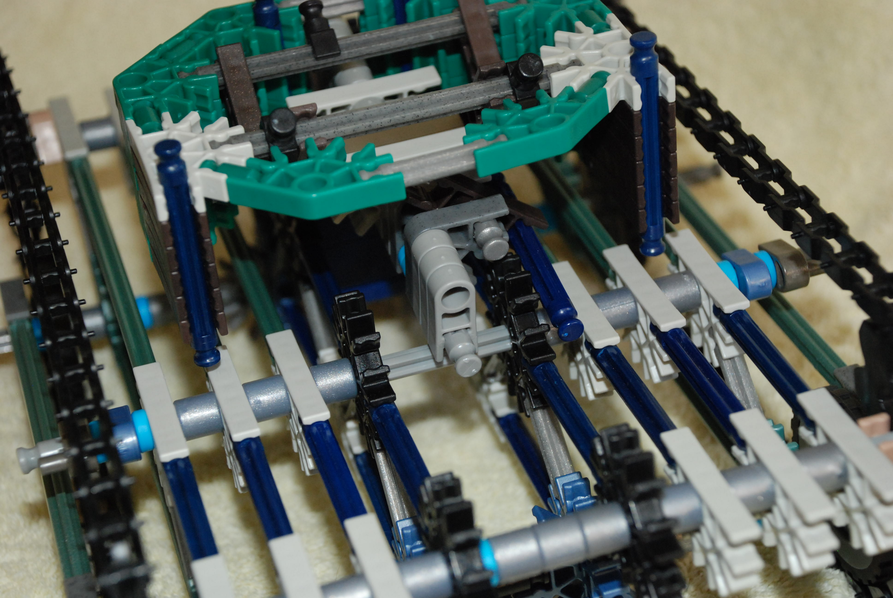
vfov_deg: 15.8
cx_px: 446
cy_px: 299
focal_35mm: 87
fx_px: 2161
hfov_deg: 23.4
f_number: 5.3
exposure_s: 1/60
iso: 800
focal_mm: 58
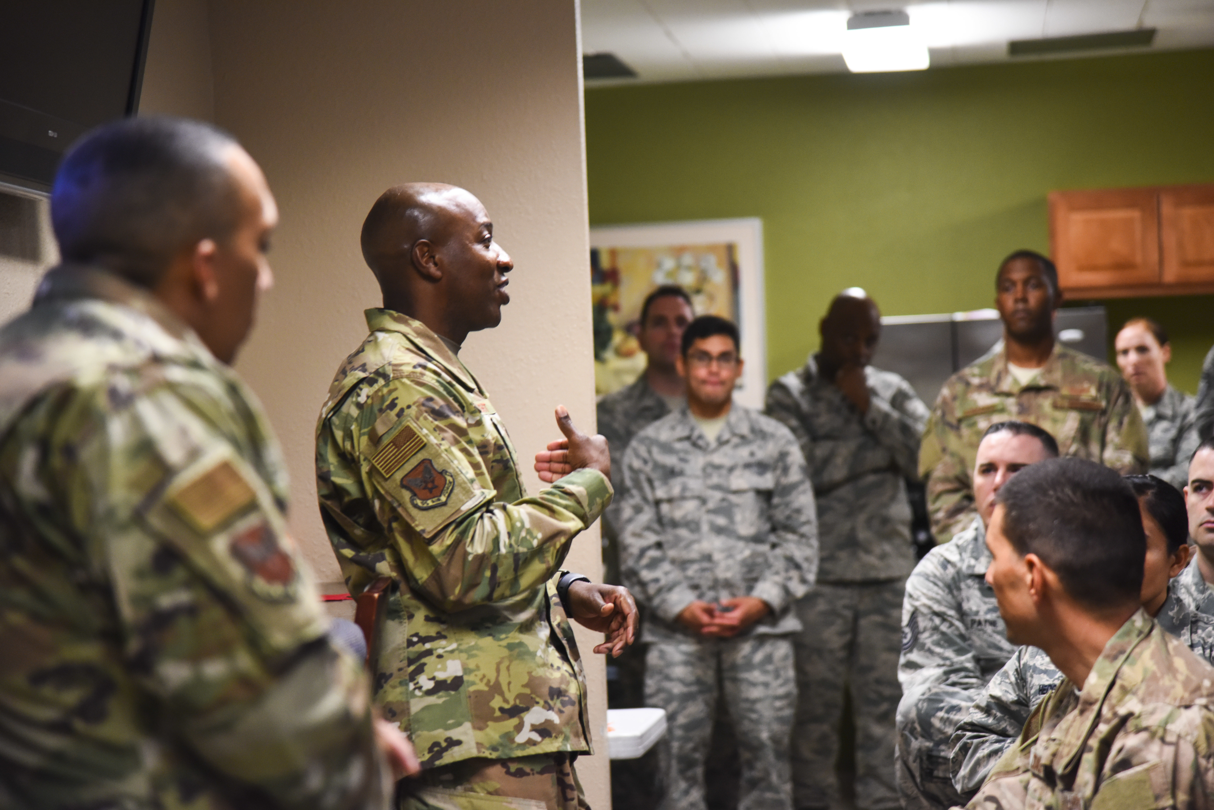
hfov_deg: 17.1
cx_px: 607
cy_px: 405
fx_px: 4048
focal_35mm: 120
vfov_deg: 11.4
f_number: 4
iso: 2000
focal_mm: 120
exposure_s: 1/100
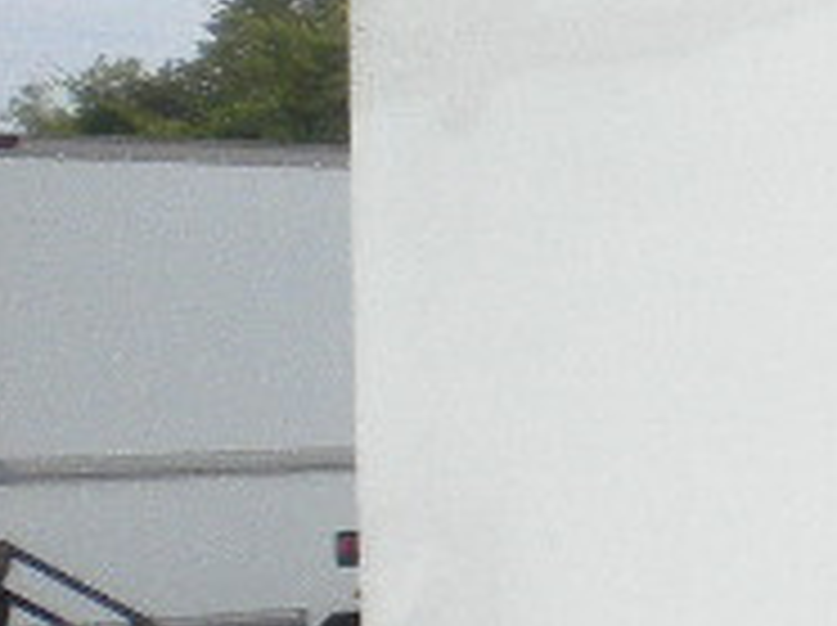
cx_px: 2079
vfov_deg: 7.6
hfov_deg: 9.1
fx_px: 4661
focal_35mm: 193
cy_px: 851
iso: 113
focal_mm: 6.3
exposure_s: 1/1000
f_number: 4.6
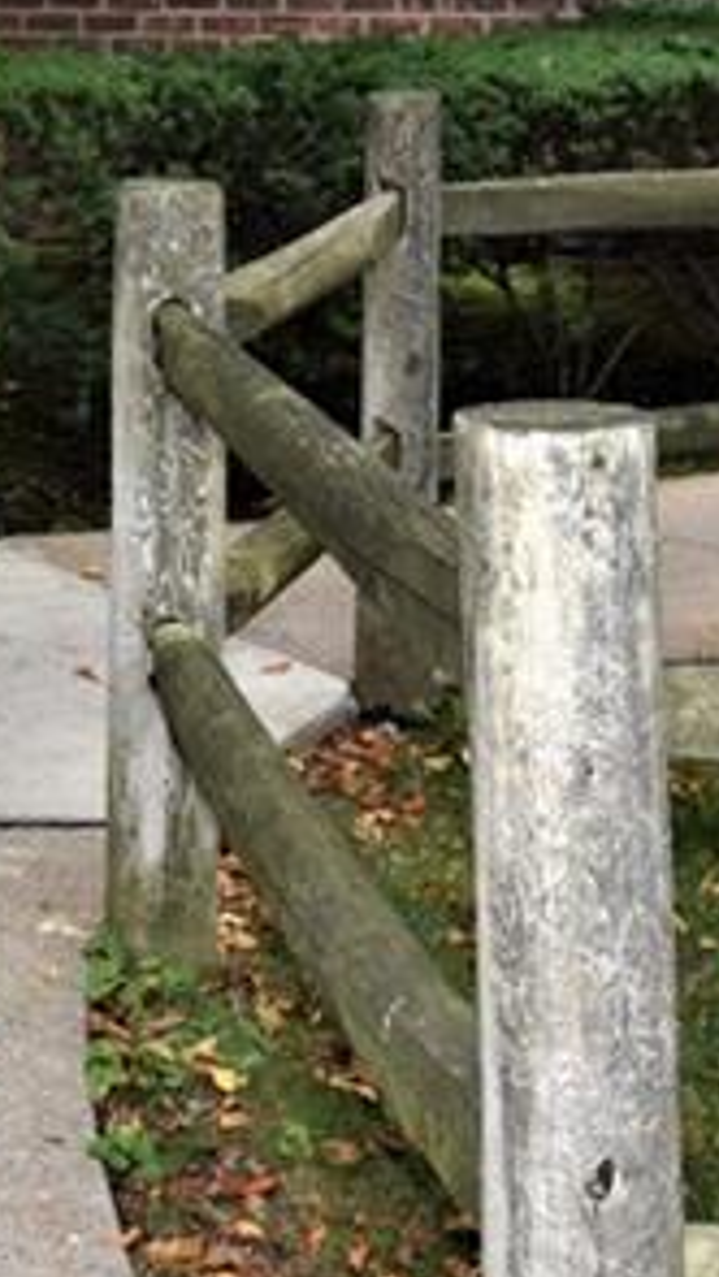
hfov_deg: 10.5
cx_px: -546
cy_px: -65
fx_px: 3693
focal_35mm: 109
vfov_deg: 19.0
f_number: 5.6
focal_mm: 20
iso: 160
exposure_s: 1/125
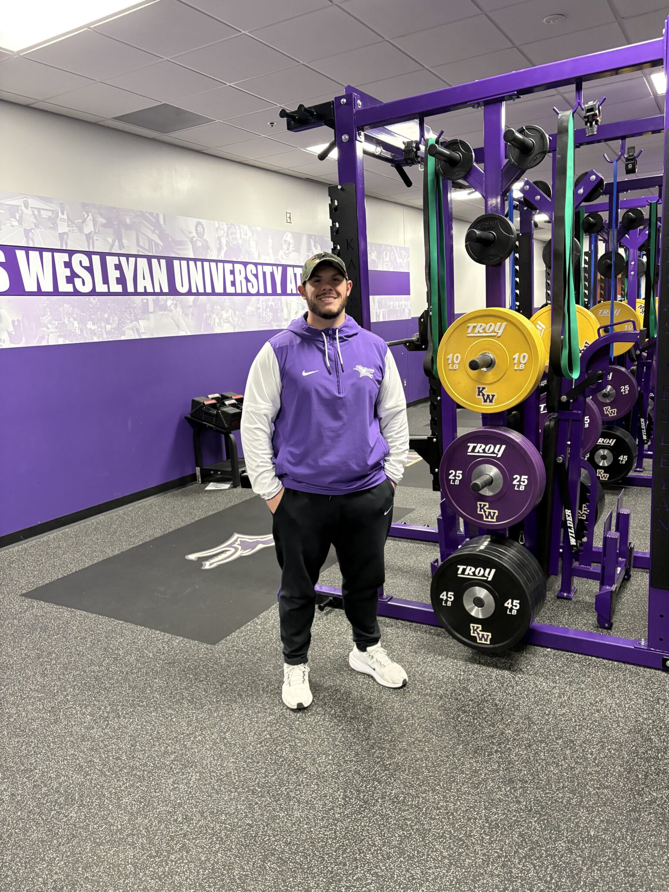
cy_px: 446
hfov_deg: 53.1
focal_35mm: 26
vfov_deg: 67.3
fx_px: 670
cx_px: 334
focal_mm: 5.96
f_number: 1.6
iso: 400
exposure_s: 1/60
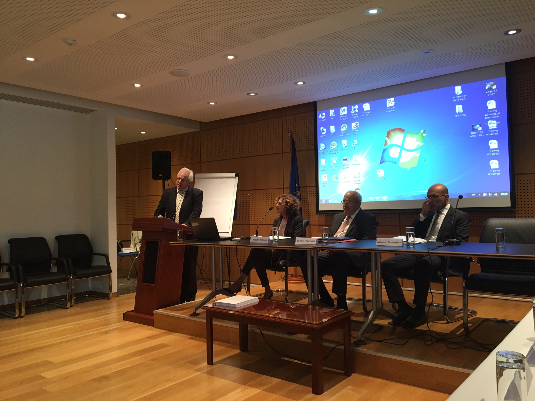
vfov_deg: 48.2
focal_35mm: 29
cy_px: 200
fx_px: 448
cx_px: 268
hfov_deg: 61.7
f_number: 2.2
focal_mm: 4.15
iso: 125
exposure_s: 1/33
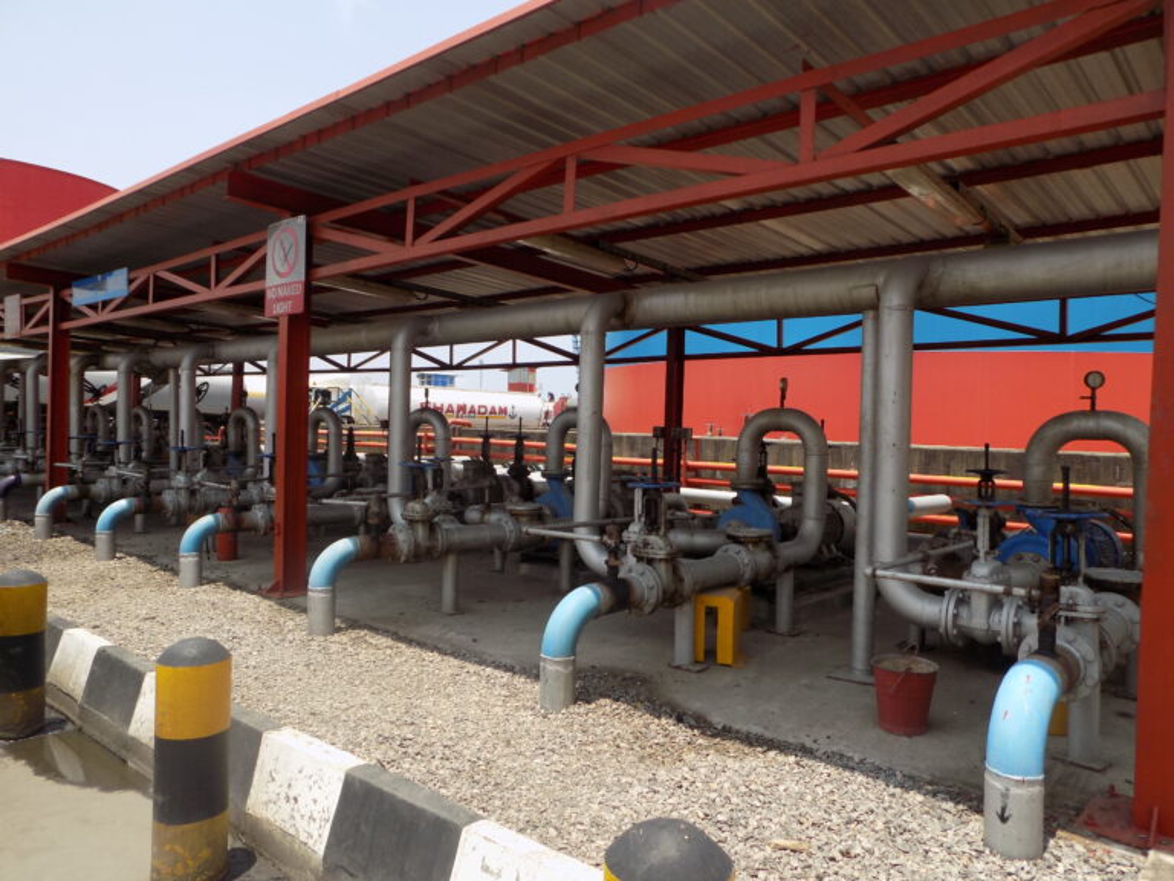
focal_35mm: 24
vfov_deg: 56.8
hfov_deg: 71.6
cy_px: 440
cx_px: 587
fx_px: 814
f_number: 3.1
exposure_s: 1/640
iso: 80
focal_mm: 4.3
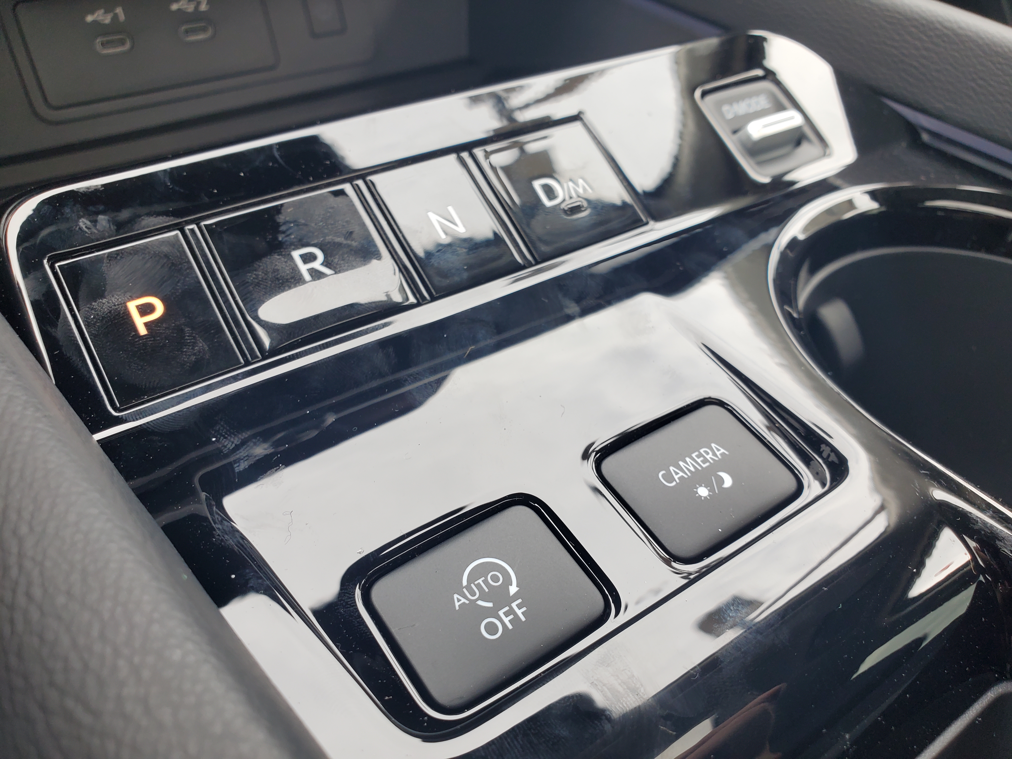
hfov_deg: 67.3
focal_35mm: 26
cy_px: 380
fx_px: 760
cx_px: 506
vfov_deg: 53.1
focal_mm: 4.3
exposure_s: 1/120
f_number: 2.4
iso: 64
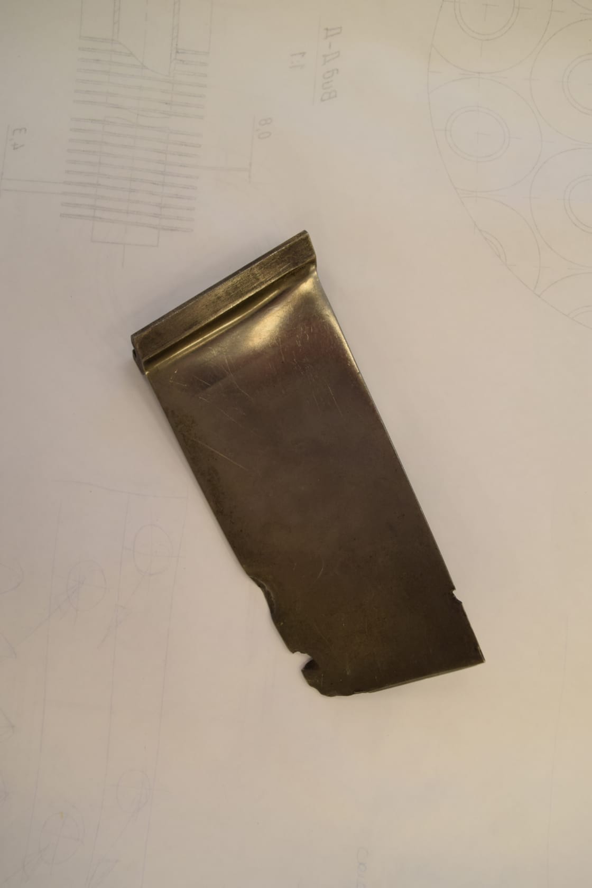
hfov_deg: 38.4
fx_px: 851
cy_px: 444
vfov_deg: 55.1
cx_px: 296
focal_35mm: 34
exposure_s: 1/125
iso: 400
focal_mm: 23
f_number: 6.3
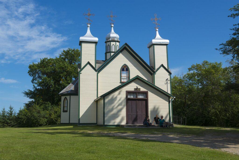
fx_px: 319
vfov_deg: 28.1
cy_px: 80
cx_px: 120
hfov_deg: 41.1
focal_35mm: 48
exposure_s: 1/400
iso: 800
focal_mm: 48
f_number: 18
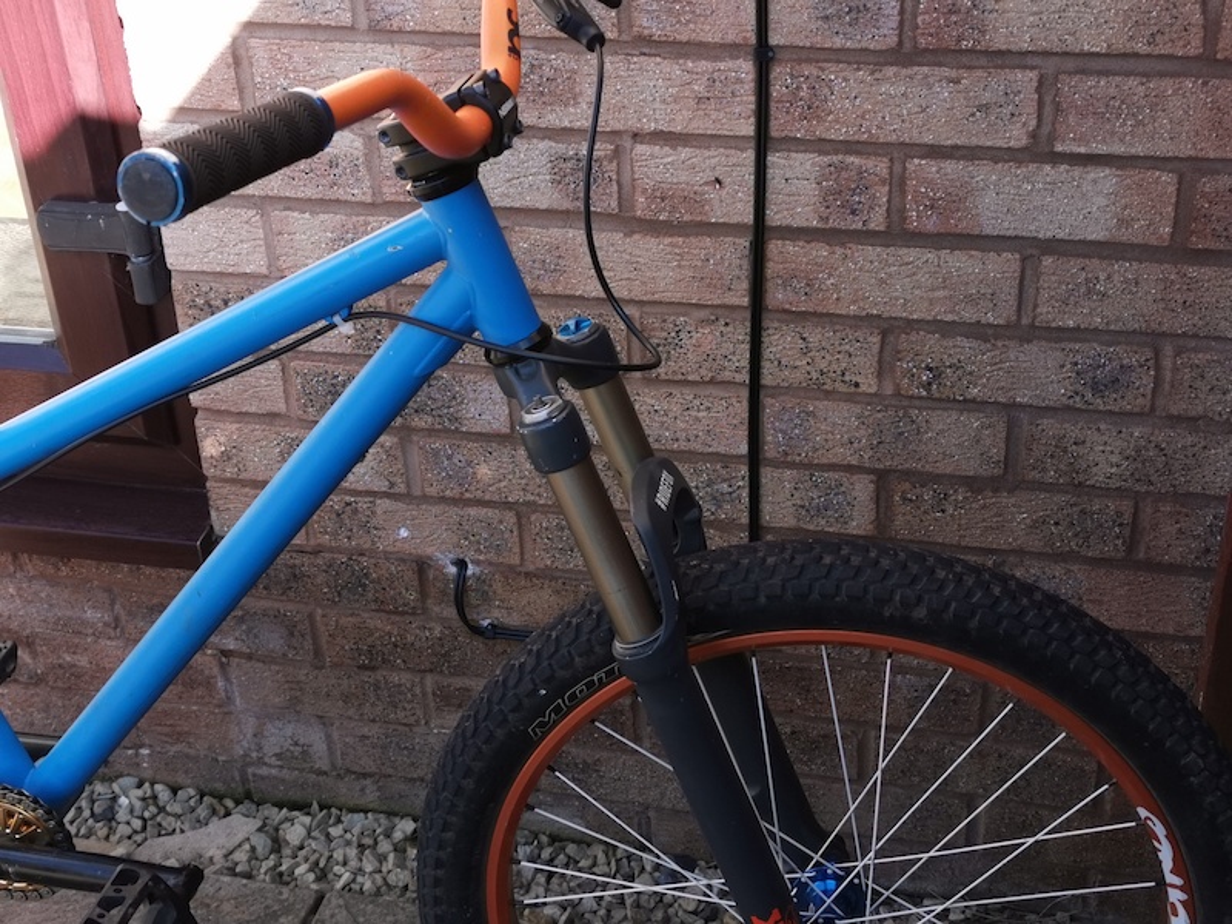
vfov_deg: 29.7
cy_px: 462
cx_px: 616
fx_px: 1744
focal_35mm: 49
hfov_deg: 38.9
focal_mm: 5.56
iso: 50
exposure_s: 1/392
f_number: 1.6
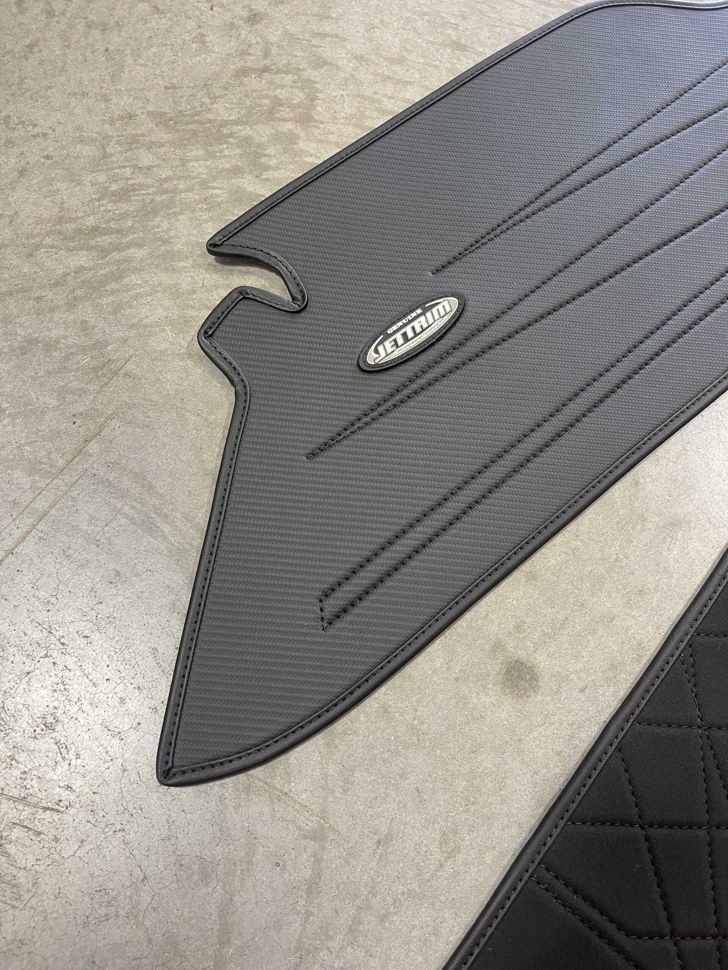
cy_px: 485
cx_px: 364
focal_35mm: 26
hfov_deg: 53.1
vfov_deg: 67.3
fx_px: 729
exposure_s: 1/60
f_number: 1.6
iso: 100
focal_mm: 5.1
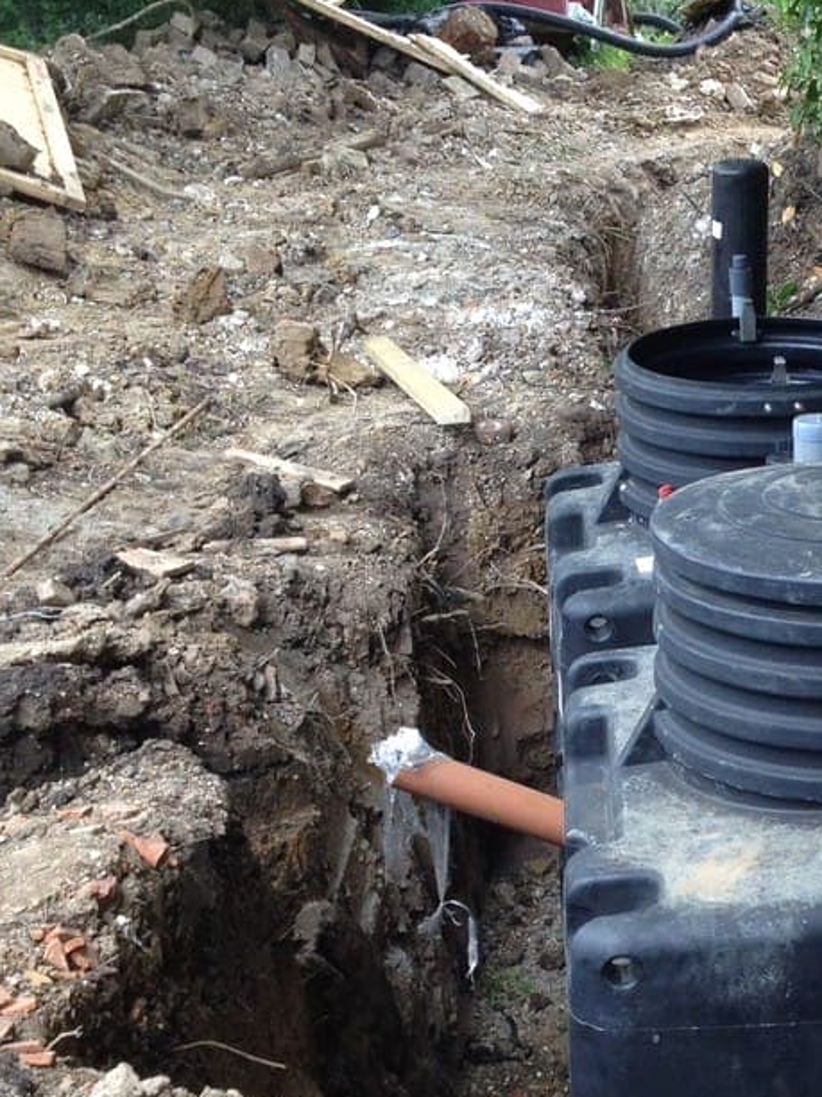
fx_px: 2472
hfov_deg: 18.5
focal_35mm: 78
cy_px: 813
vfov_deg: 24.8
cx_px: 758
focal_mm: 4.28
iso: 80
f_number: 2.4
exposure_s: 1/120
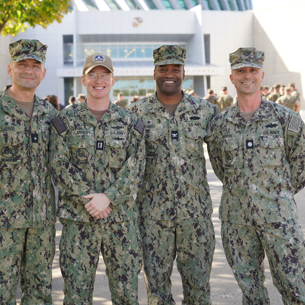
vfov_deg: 25.4
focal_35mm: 68
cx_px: 135
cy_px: 152
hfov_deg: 25.3
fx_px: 678
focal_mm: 53
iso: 100
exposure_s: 1/160
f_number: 4
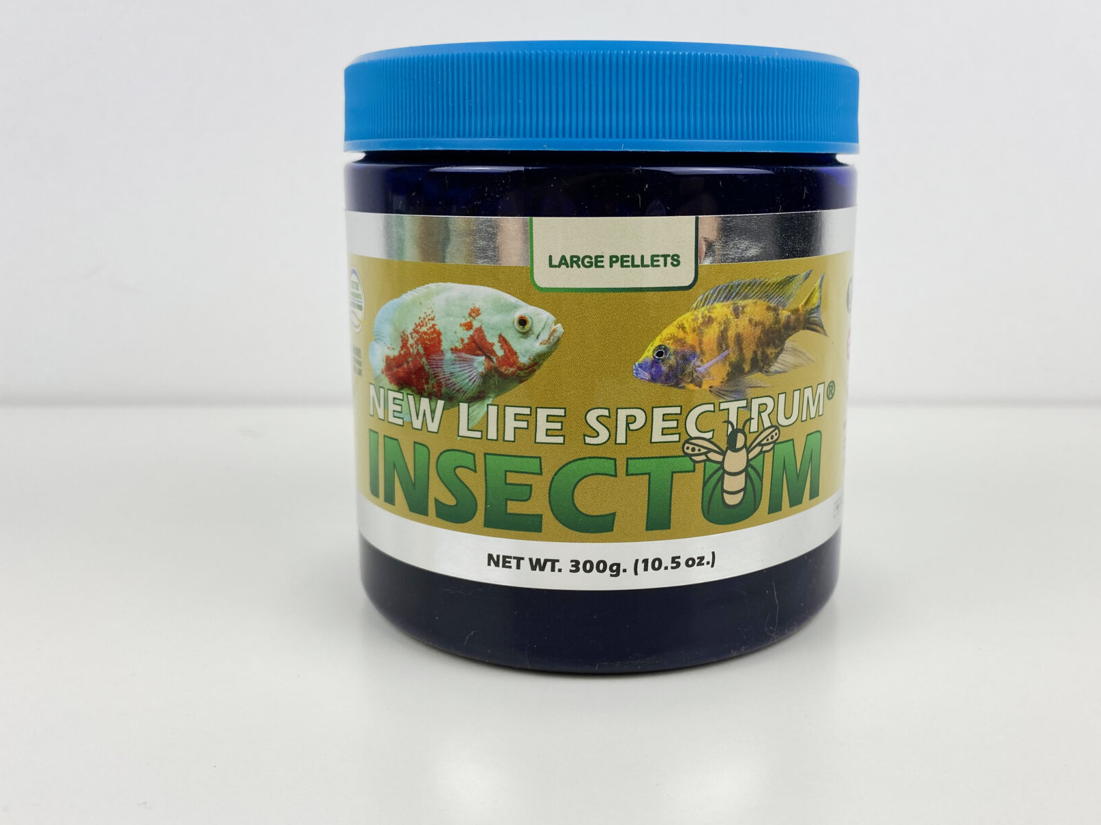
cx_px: 613
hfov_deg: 55.2
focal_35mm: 33
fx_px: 1049
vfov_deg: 42.9
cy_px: 361
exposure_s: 1/199
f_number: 1.8
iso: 32
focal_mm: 4.25
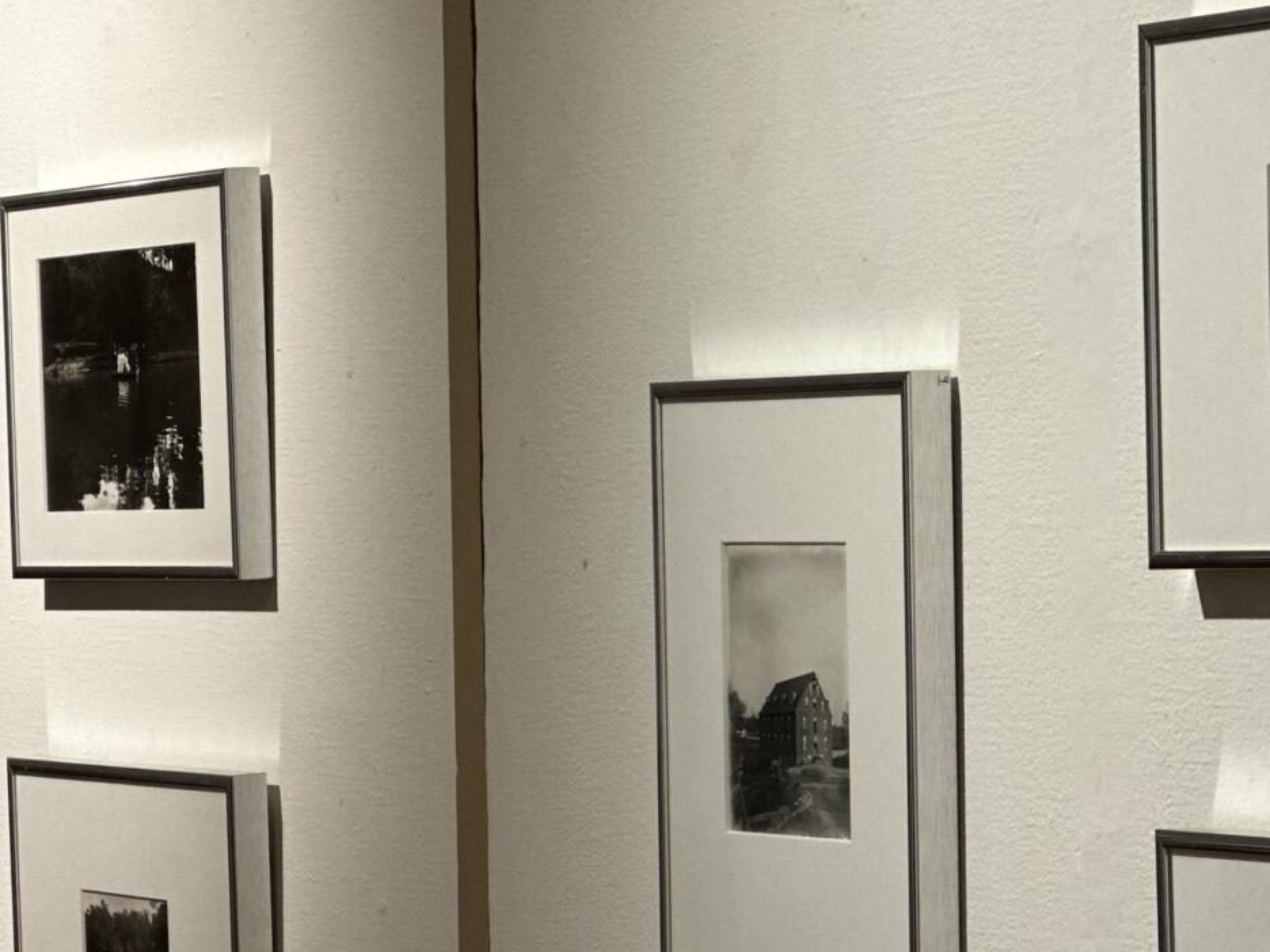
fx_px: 5797
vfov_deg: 9.4
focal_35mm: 158
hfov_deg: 12.5
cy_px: 677
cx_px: 488
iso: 100
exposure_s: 1/120
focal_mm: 9
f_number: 2.8
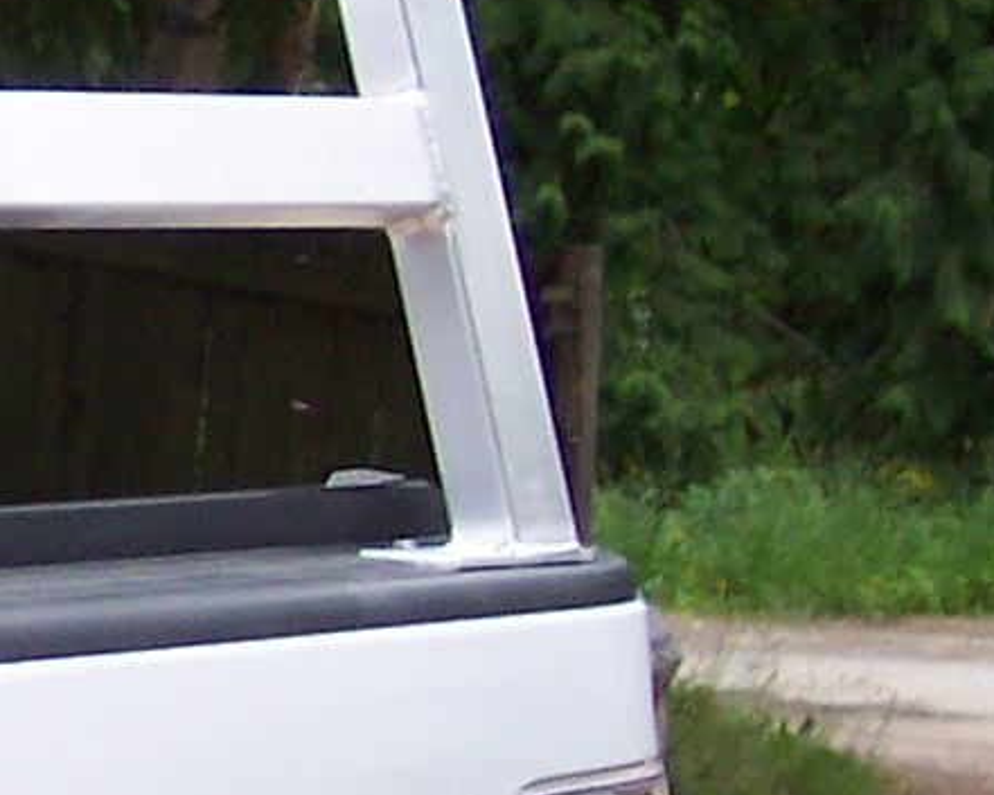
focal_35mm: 217
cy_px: 304
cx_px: -1172
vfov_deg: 7.1
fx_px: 6385
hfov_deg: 8.3
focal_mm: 8
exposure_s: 1/180
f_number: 2.8
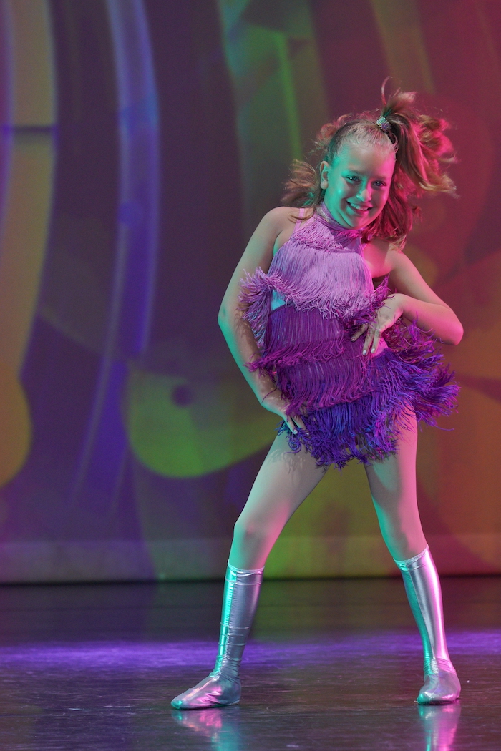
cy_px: 376
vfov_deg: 7.3
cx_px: 250
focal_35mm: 283
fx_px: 5907
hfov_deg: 4.9
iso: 1250
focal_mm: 189
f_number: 4
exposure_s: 1/400
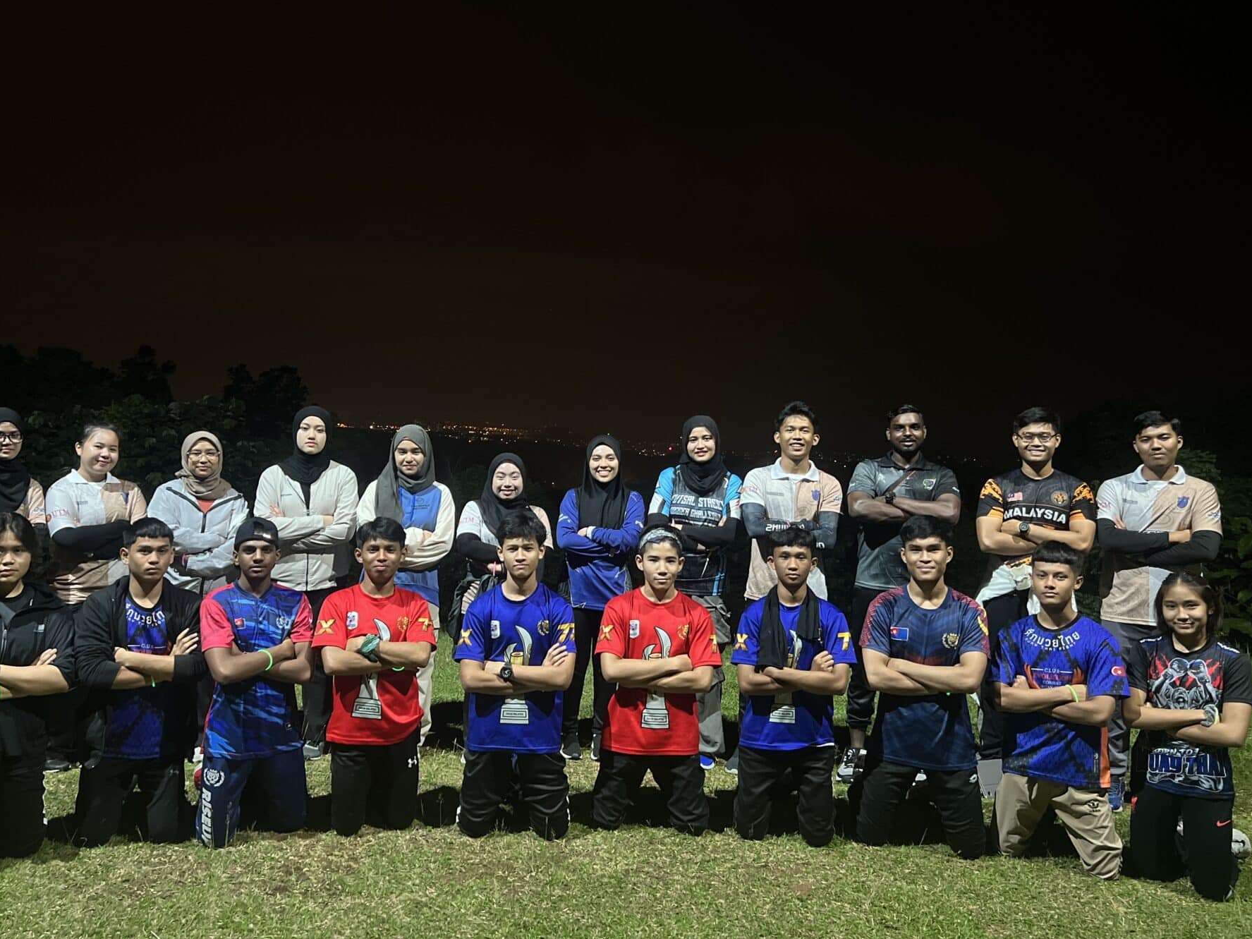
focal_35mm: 30
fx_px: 1085
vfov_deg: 46.8
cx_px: 563
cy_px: 450
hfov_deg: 59.8
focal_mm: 5.7
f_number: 1.5
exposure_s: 1/25
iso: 640
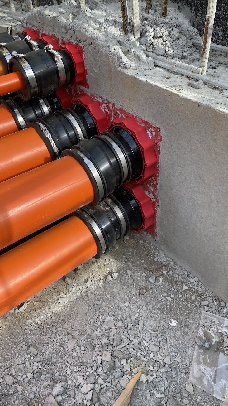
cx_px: 113
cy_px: 198
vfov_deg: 66.1
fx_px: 312
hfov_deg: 40.2
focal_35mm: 29
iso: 32
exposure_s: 1/630
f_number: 1.8
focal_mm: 4.25
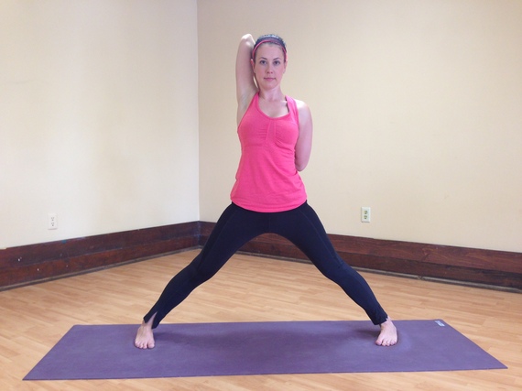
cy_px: 196
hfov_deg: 55.4
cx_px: 261
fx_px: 497
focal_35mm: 33
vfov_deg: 42.9
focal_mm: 4.12
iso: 80
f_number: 2.4
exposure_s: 1/20
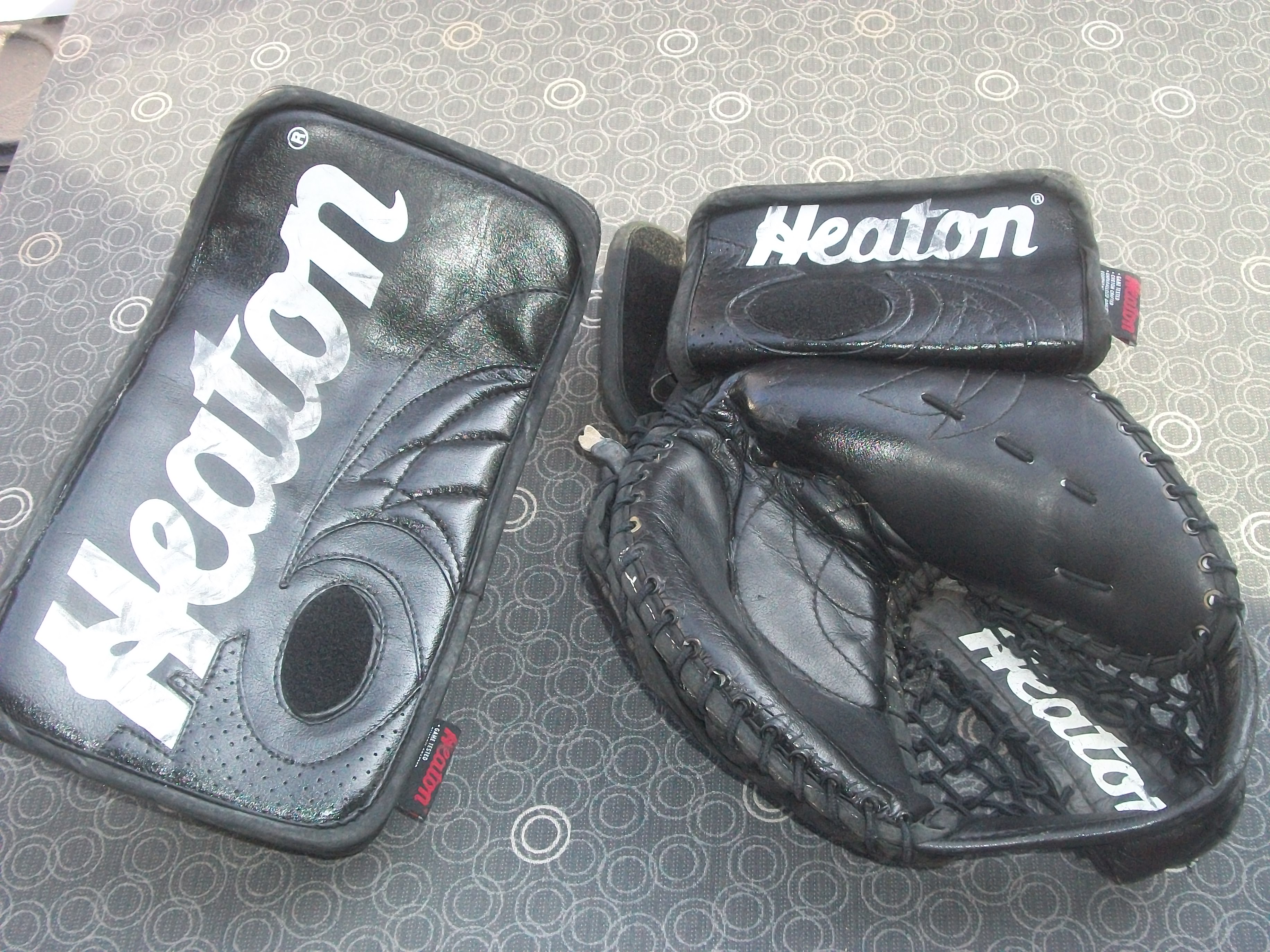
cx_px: 635
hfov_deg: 46.8
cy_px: 476
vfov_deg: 36.0
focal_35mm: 40
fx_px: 1468
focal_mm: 7.1
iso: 400
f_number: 3.2
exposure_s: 1/250
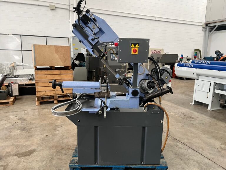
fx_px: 170
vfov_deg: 53.1
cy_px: 85
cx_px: 113
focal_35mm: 26
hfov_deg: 67.3
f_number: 1.5
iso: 100
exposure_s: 1/50
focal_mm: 5.7
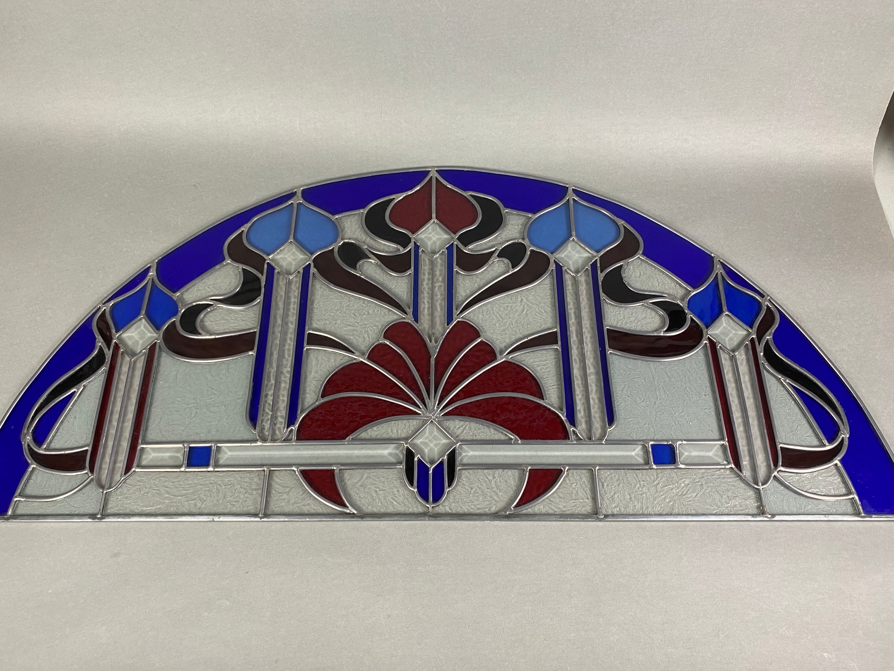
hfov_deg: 67.3
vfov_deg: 53.1
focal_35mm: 26
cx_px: 447
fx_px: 671
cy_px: 336
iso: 80
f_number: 1.8
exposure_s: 1/60
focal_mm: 4.25
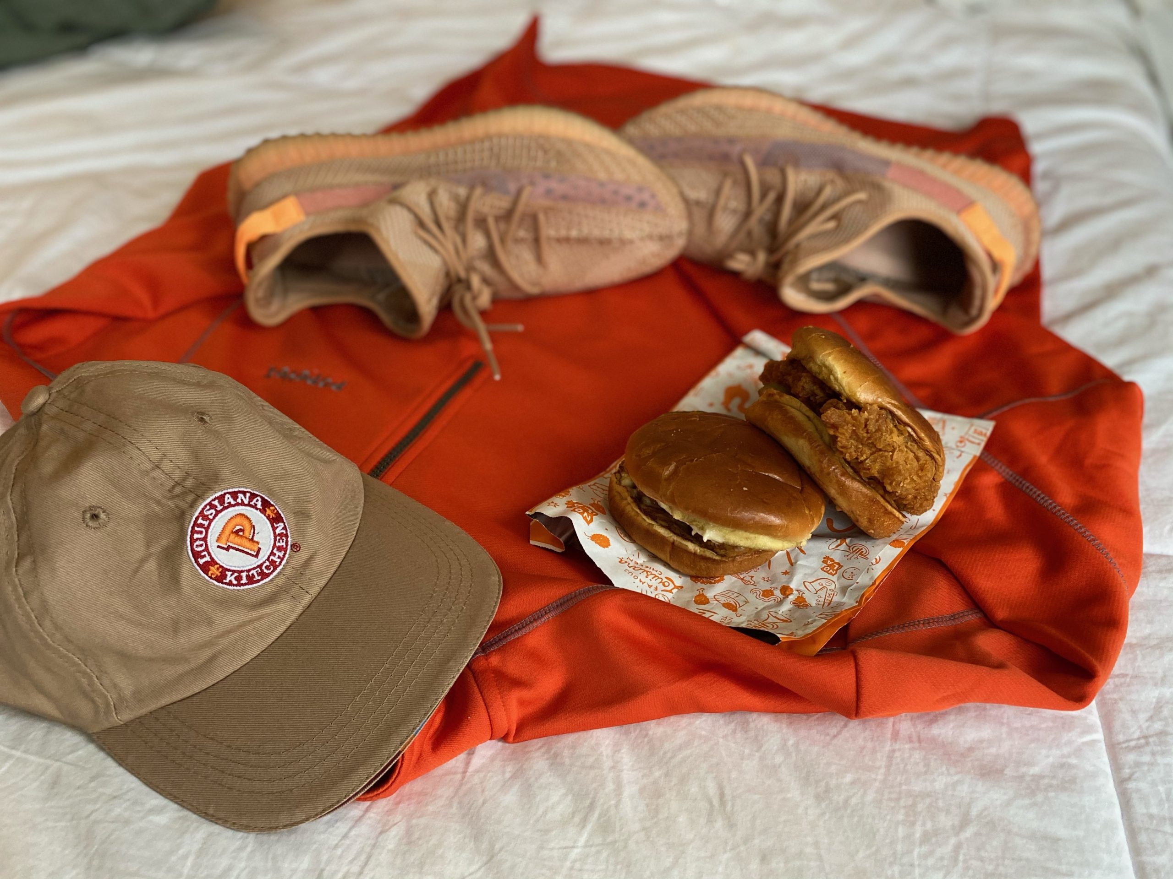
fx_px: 881
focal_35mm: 26
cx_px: 586
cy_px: 440
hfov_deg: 67.3
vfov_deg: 53.1
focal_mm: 4.25
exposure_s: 1/60
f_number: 1.8
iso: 250
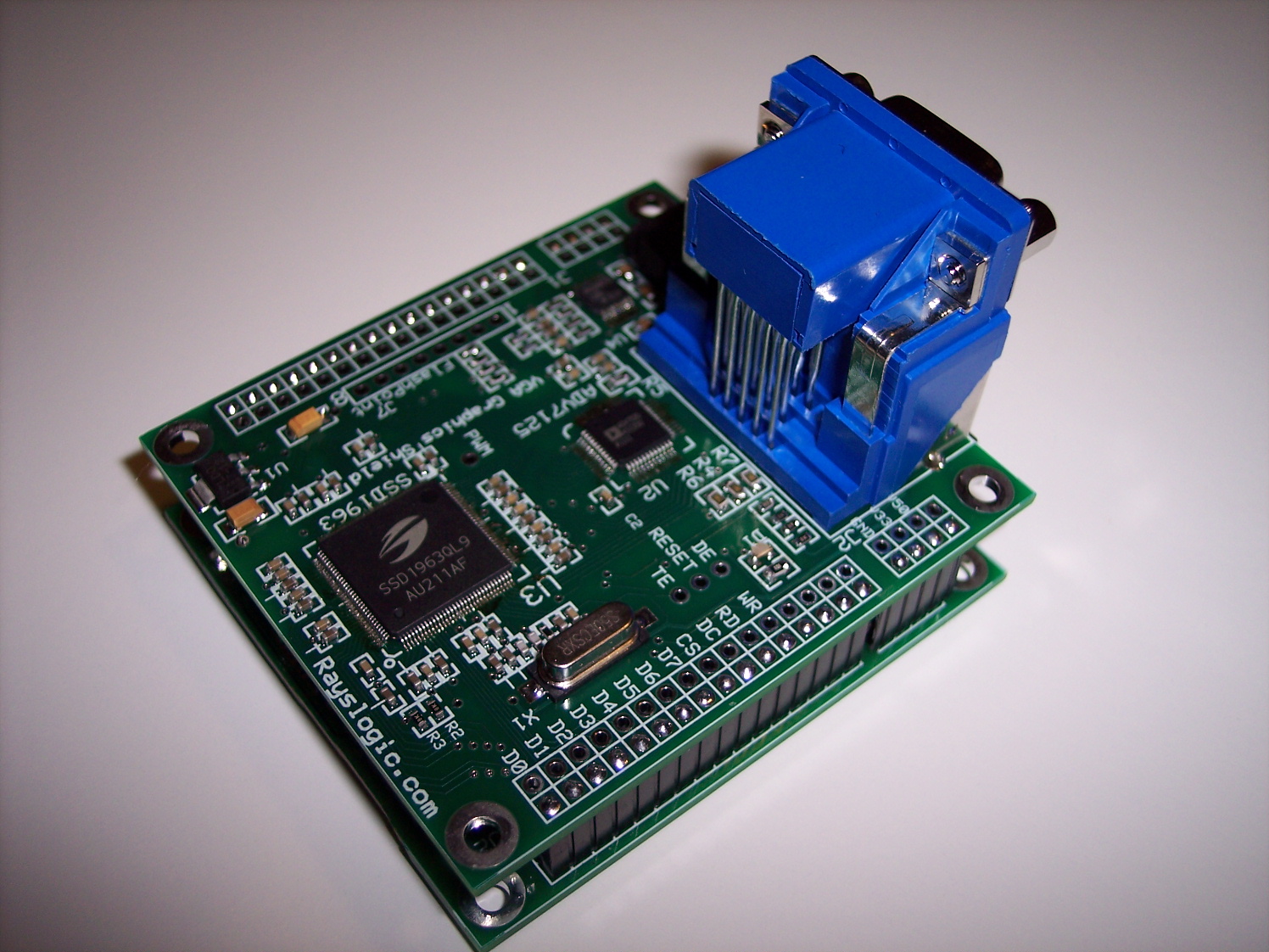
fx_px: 1430
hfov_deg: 47.9
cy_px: 476
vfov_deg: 36.8
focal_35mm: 39
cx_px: 634
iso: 100
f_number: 2.8
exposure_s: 1/60
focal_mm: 8
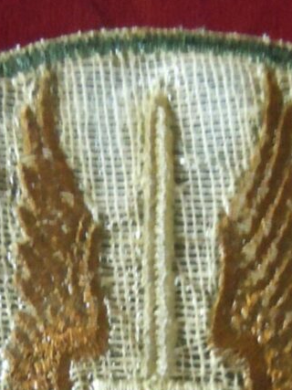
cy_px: 388
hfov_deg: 20.4
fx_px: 810
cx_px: 167
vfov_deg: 25.7
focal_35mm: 72
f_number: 3.5
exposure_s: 1/50
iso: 3200
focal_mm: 5.4
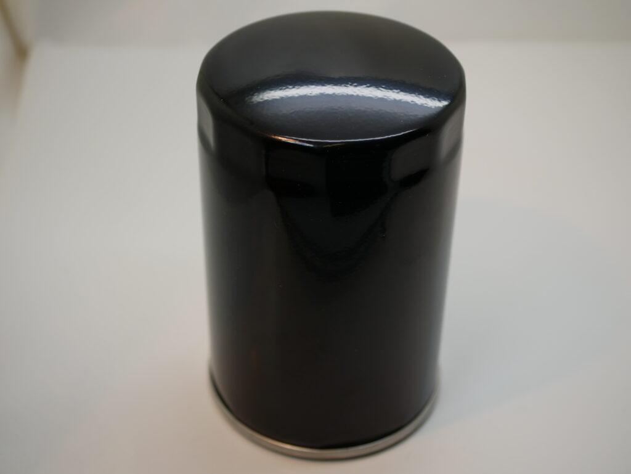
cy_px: 237
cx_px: 316
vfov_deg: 24.4
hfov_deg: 32.2
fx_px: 1094
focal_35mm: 60
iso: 200
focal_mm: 30
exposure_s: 1/200
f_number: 4
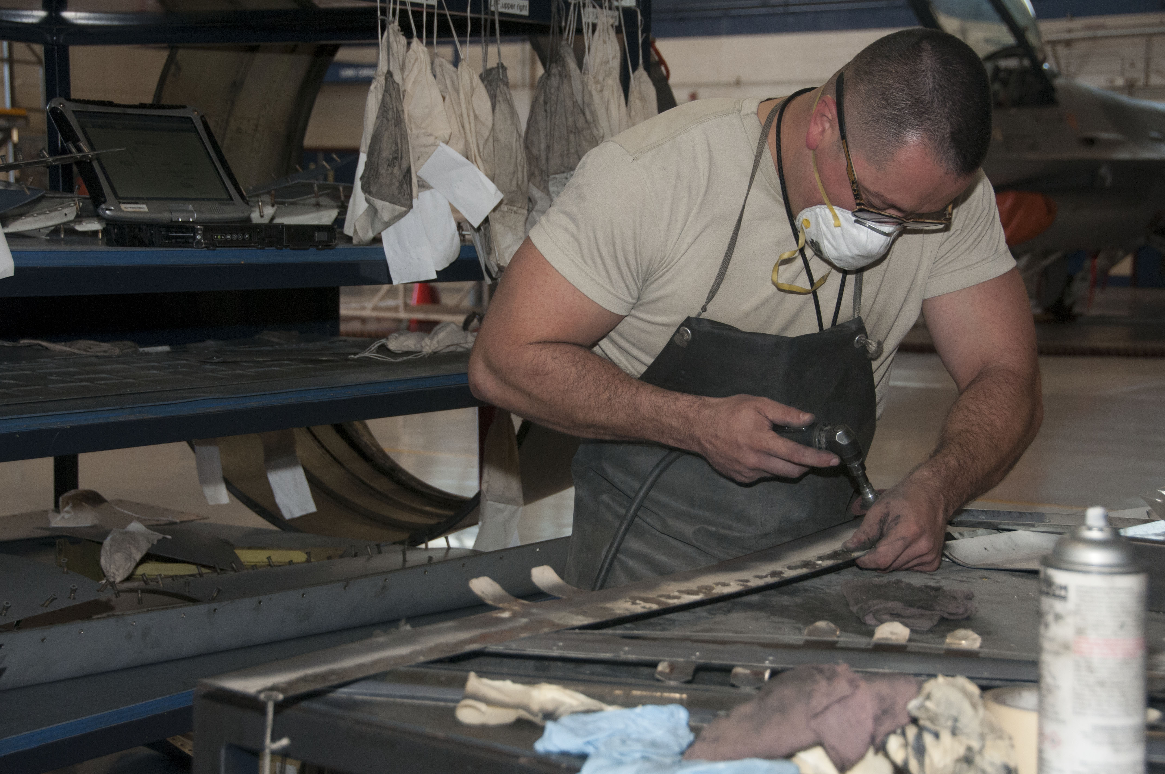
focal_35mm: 72
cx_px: 582
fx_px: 2327
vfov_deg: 18.9
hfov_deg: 28.1
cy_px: 387
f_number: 5.6
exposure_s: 1/160
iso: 800
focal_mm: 48
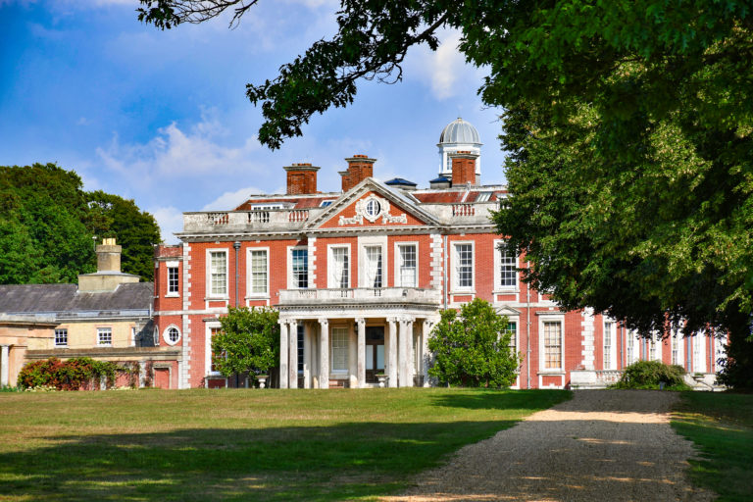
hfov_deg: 12.2
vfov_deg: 8.2
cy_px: 251
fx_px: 3514
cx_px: 376
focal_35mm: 168
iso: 100
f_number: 9
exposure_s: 1/320
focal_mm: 112
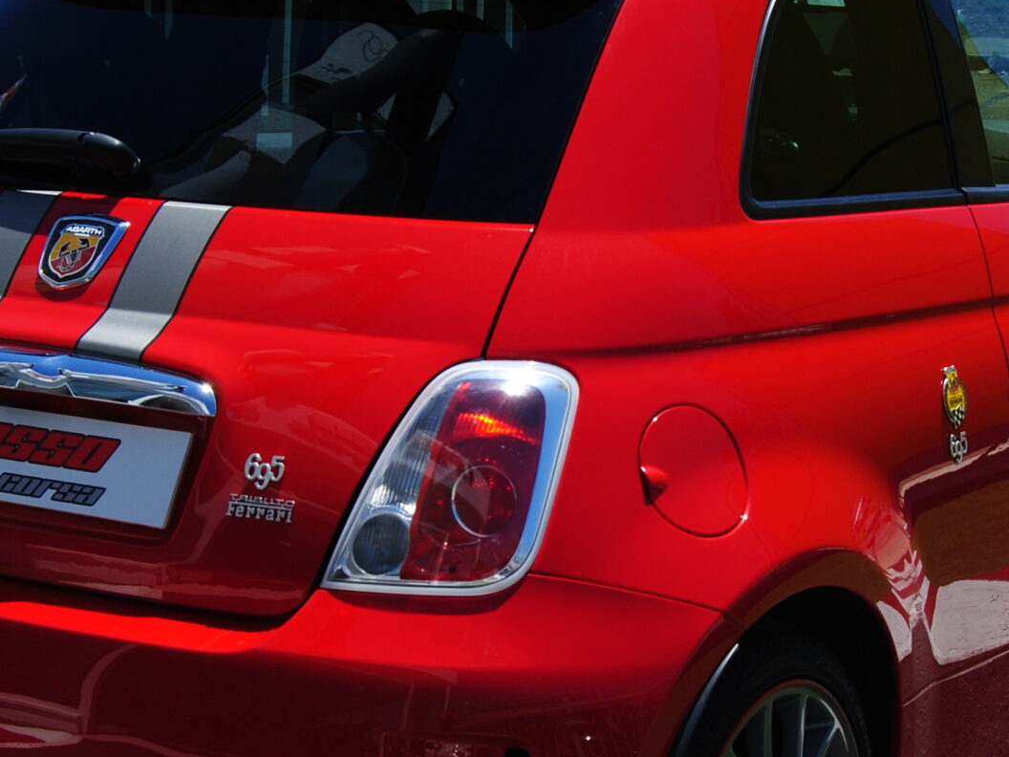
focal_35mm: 91
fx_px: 2653
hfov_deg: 21.5
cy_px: 456
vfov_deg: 16.2
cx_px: 627
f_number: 10
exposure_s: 1/250
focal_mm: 26
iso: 125
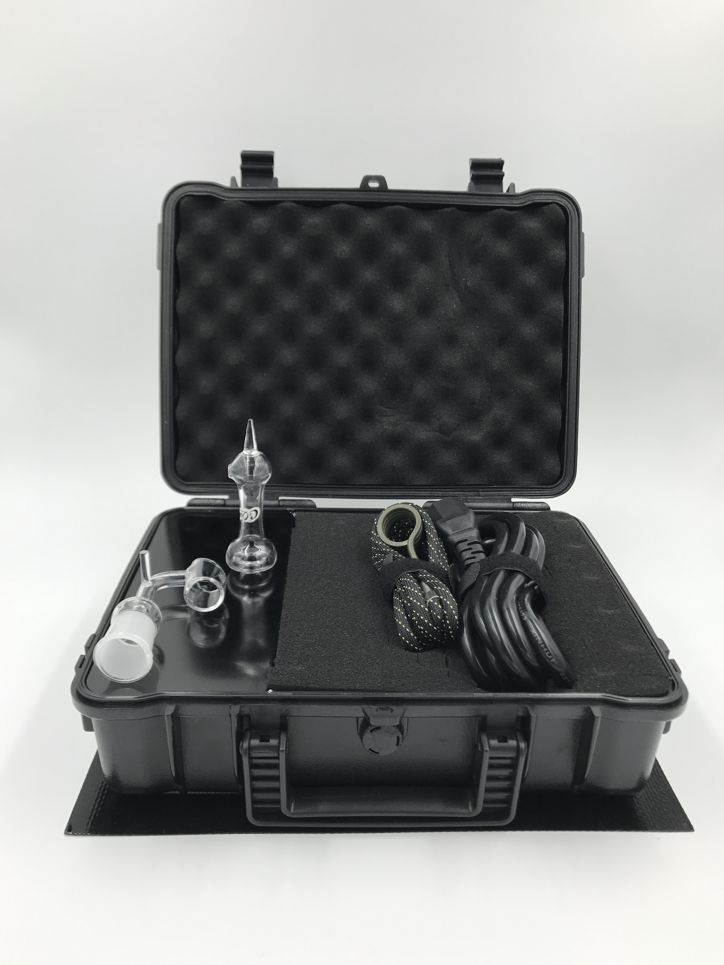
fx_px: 809
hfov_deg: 48.2
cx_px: 360
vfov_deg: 61.6
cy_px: 495
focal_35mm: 29
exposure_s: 1/237
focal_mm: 3.99
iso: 20
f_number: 1.8
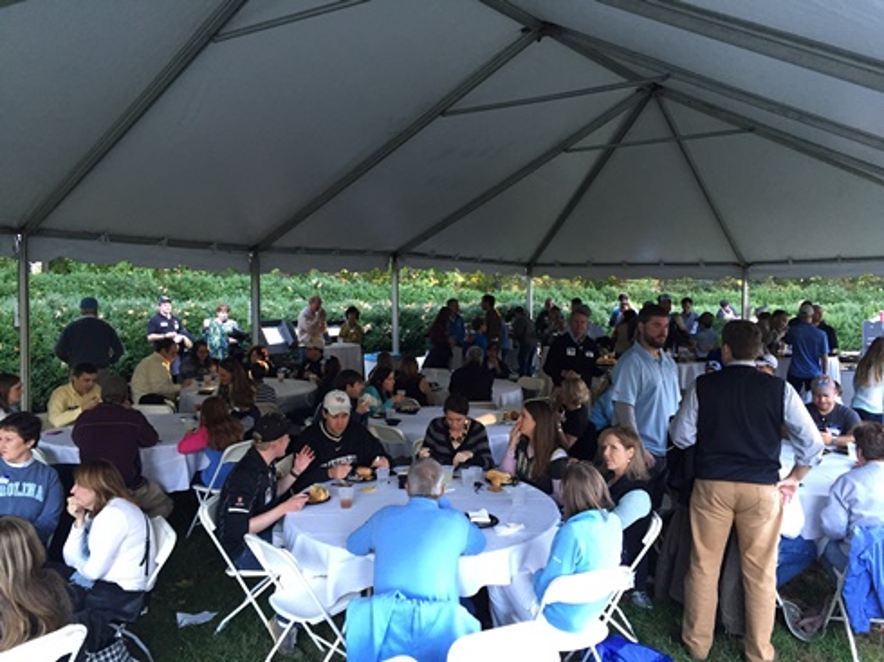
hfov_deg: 61.7
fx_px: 740
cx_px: 442
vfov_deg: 48.2
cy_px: 331
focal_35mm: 29
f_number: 2.2
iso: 125
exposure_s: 1/30
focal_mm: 4.15
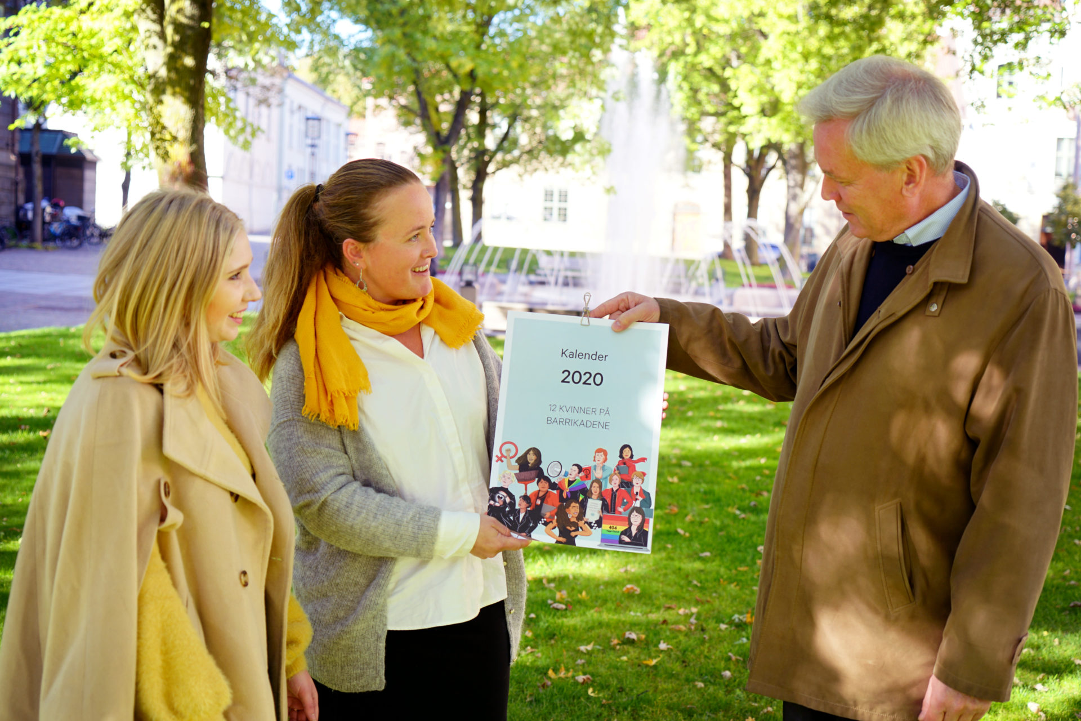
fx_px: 1531
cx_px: 540
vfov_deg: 26.5
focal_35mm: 51
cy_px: 360
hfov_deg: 38.9
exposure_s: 1/80
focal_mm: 51
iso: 100
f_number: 4.5
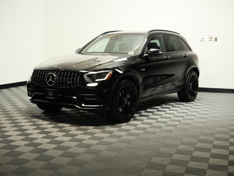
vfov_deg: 29.1
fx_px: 338
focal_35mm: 50
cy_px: 88
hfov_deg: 38.2
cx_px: 117
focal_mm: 25
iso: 200
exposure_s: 1/200
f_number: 4.5
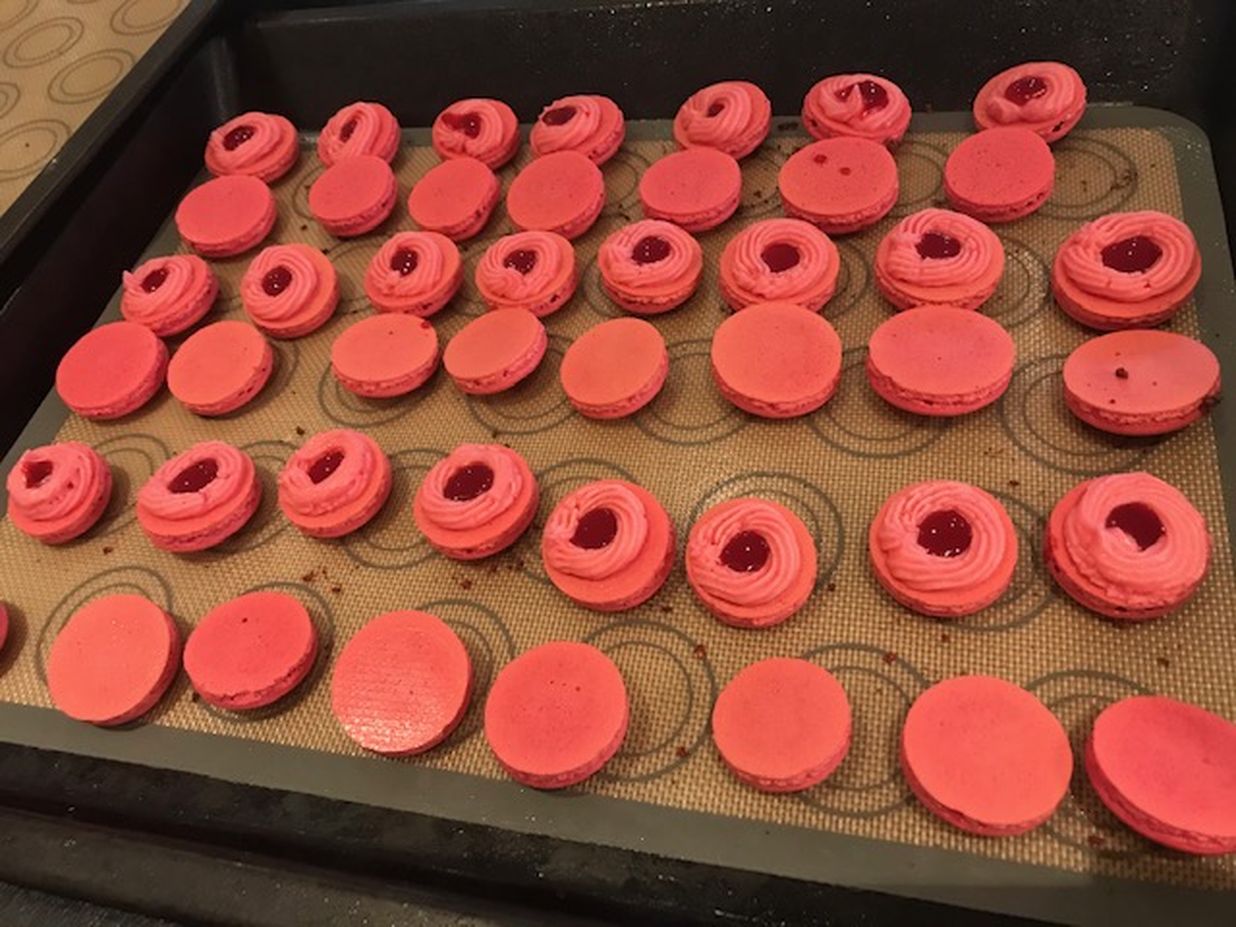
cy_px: 464
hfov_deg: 63.4
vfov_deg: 49.7
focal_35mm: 28
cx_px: 618
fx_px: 1000
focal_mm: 3.99
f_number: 1.8
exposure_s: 1/17
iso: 80
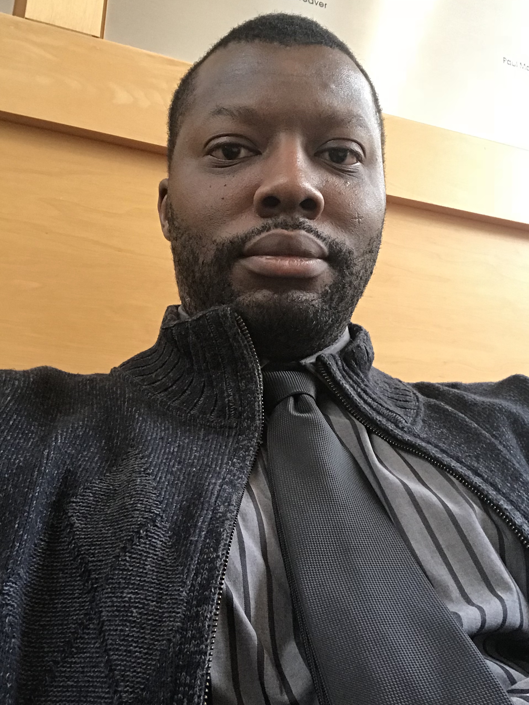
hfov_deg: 44.2
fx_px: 652
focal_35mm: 32
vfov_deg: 56.8
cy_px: 352
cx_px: 264
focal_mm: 2.87
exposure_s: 1/30
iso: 125
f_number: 2.2
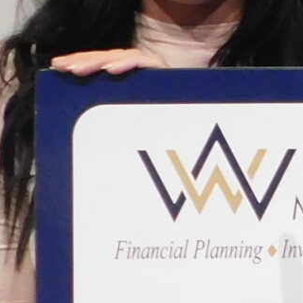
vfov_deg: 8.2
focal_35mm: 212
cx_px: 816
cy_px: 230
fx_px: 2099
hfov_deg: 7.5
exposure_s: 1/25
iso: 400
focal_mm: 5.3
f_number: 3.2
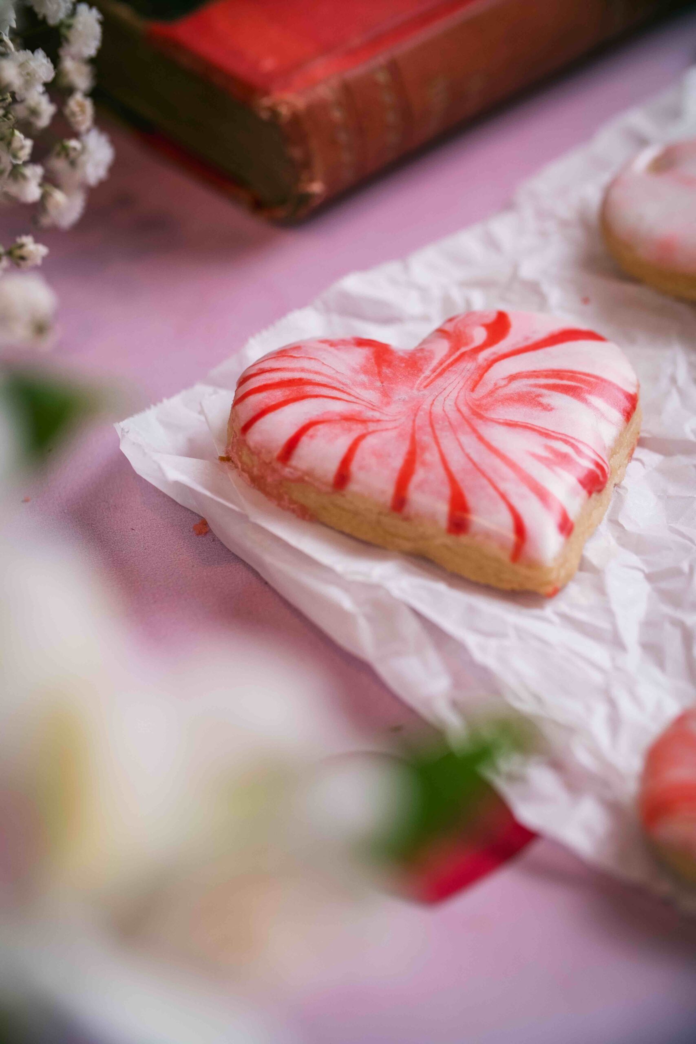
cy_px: 522
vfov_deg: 13.7
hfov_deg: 9.1
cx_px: 348
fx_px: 4349
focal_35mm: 150
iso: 400
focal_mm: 100
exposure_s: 1/160
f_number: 3.5
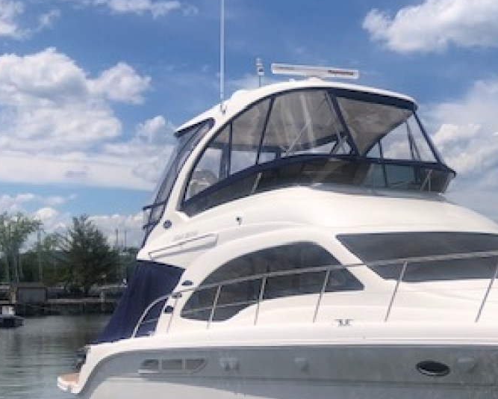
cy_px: 312
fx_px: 870
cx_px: 528
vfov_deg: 25.4
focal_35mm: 59
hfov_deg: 29.3
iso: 25
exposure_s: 1/5405
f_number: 1.8
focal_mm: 3.99
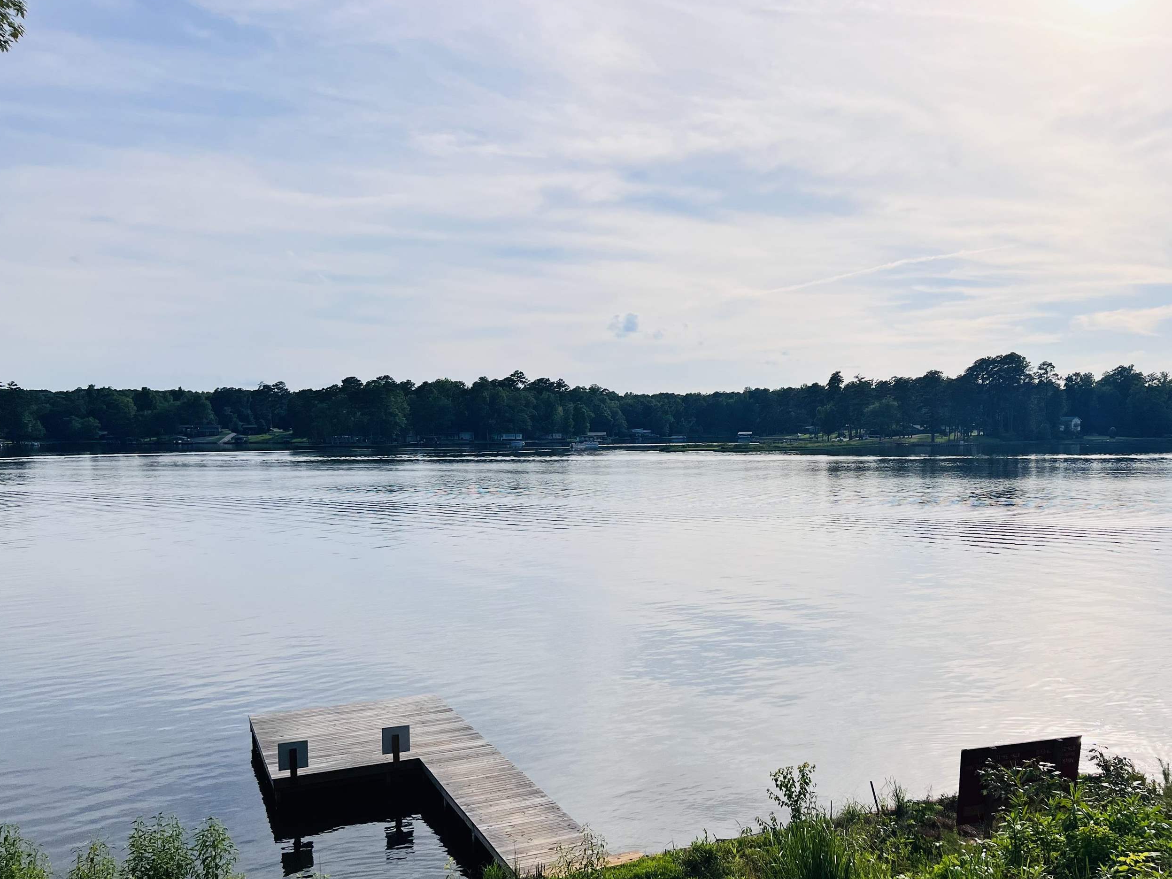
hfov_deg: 56.5
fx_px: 1083
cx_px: 692
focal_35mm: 32
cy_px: 526
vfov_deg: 43.9
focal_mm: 5.7
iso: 50
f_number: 1.5
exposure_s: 1/10309
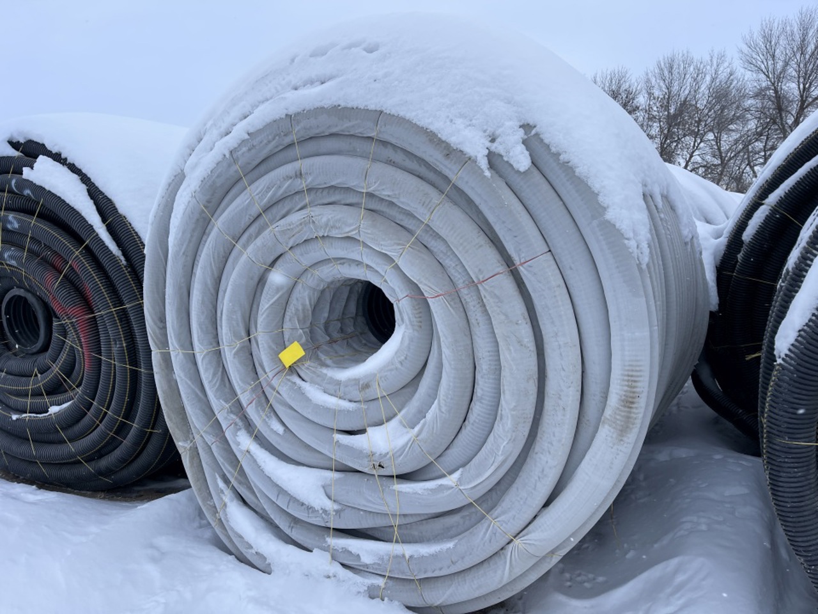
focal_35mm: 25
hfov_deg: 69.4
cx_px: 409
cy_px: 307
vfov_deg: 54.9
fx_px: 591
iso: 32
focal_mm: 5.1
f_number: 1.6
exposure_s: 1/1689
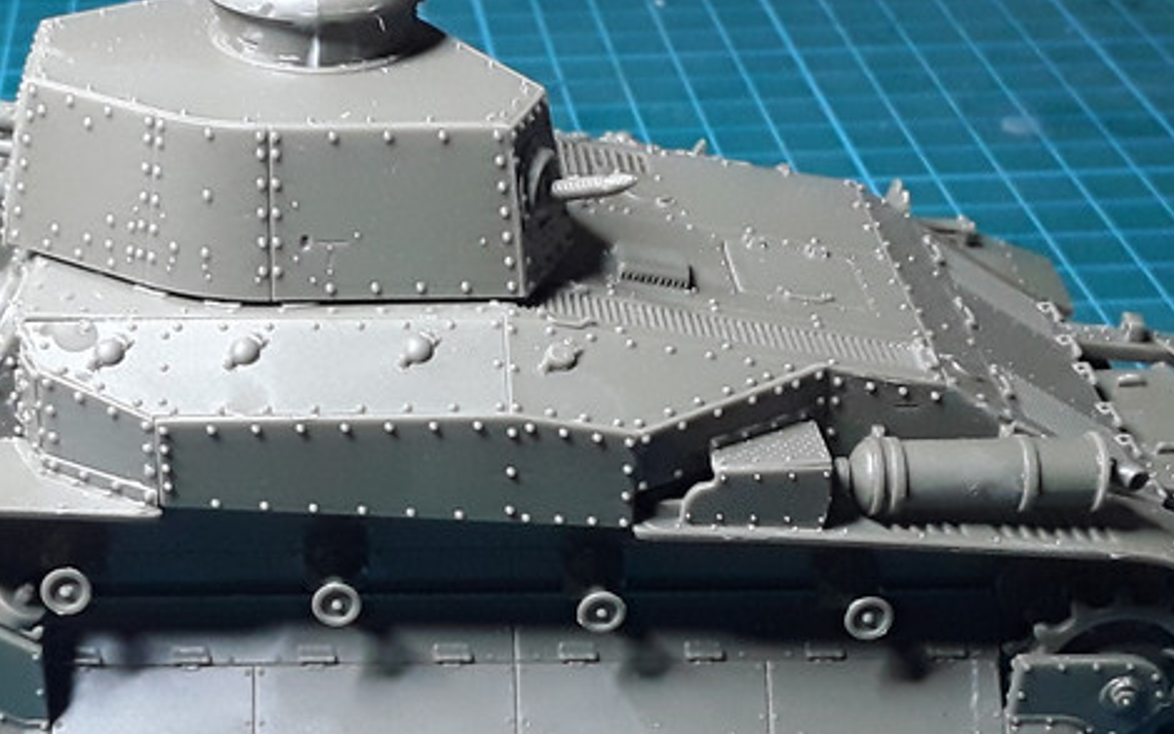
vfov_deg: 19.9
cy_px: 557
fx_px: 2080
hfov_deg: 31.5
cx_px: 493
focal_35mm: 65
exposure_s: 1/33
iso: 160
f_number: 1.9
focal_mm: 2.91
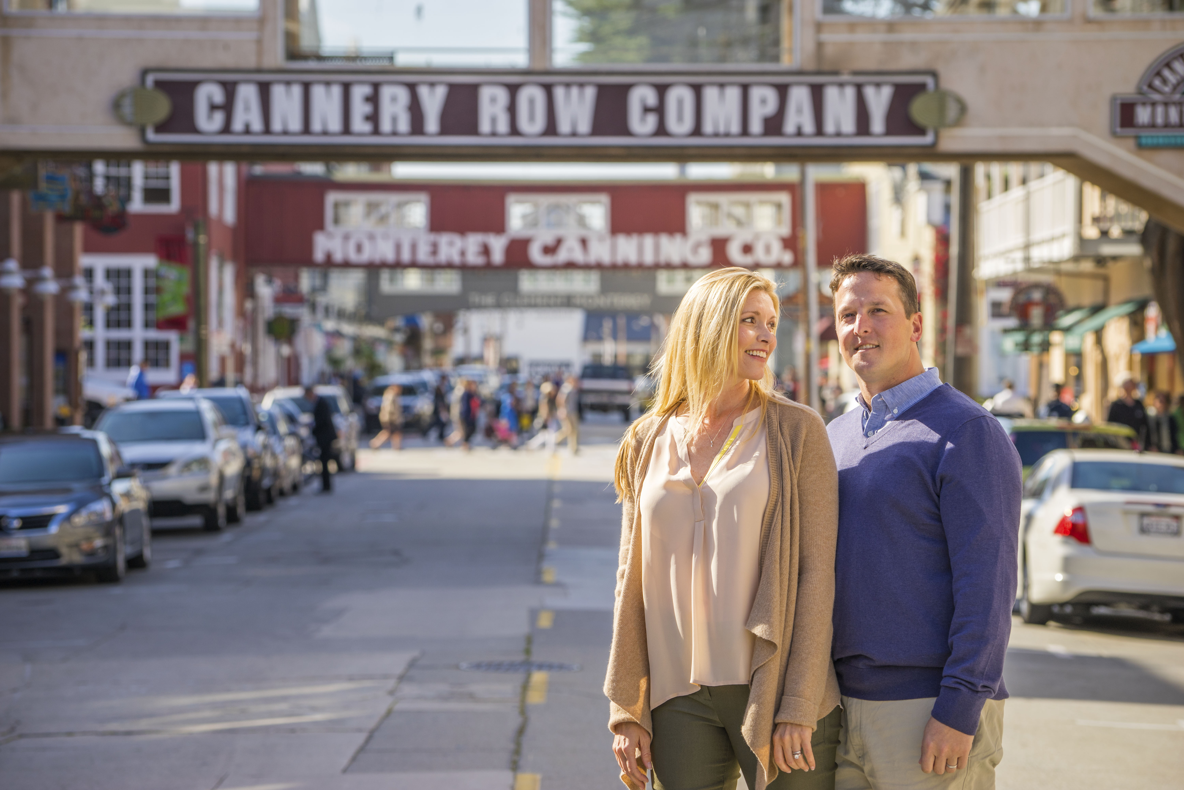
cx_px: 592
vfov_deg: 10.6
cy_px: 395
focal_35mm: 129
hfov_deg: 15.9
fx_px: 4242
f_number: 5.6
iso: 100
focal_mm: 129
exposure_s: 1/320
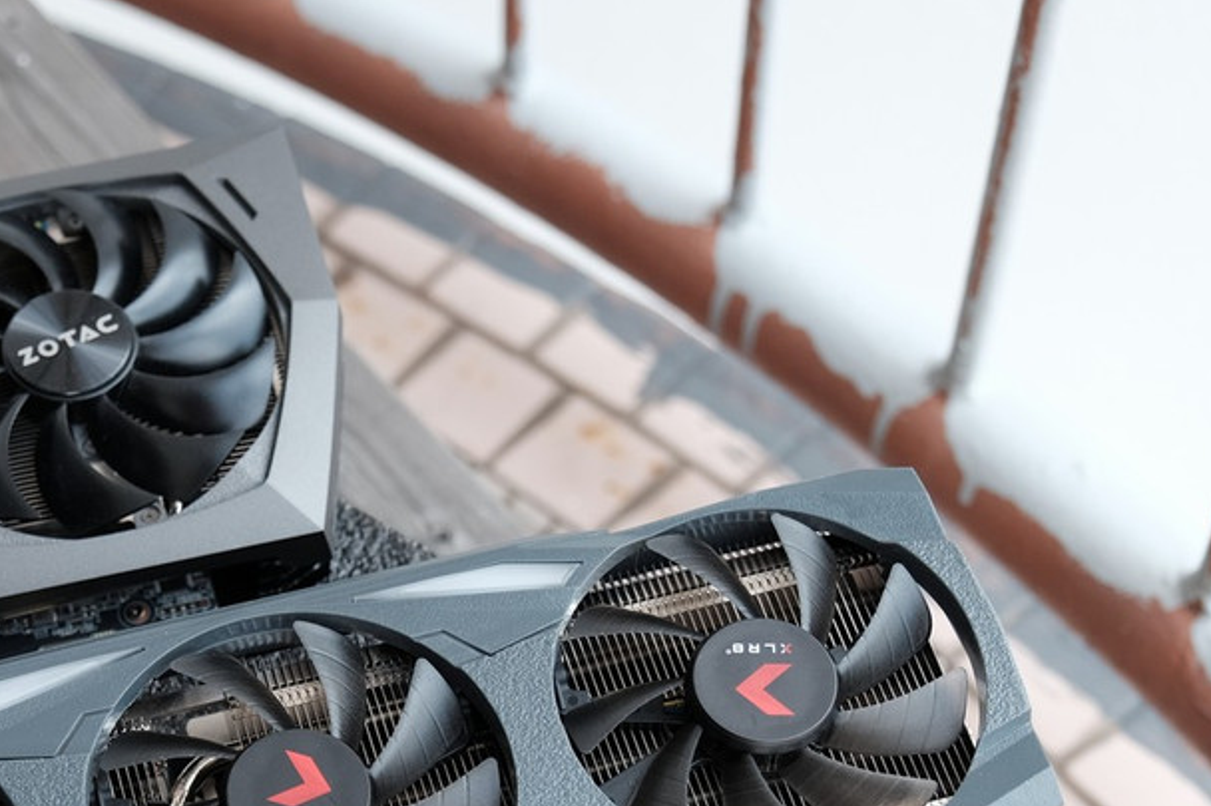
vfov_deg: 17.0
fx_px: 2657
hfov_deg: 25.0
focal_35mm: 79
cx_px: 151
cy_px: 730
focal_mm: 26.6
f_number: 2.8
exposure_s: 1/400
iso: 200
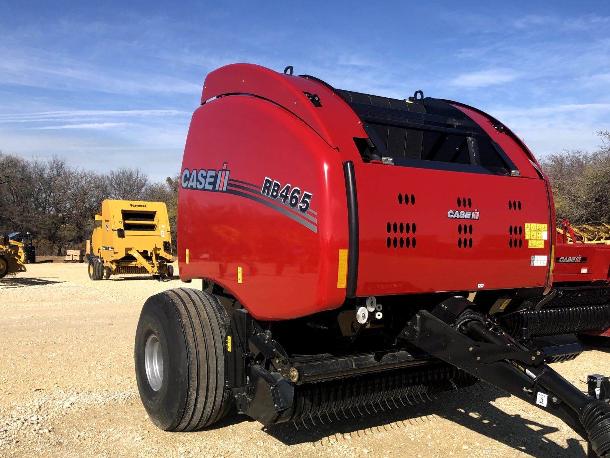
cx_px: 387
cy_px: 277
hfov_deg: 50.7
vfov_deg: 39.5
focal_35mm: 36
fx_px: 634
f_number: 1.8
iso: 20
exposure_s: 1/2315
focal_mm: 4
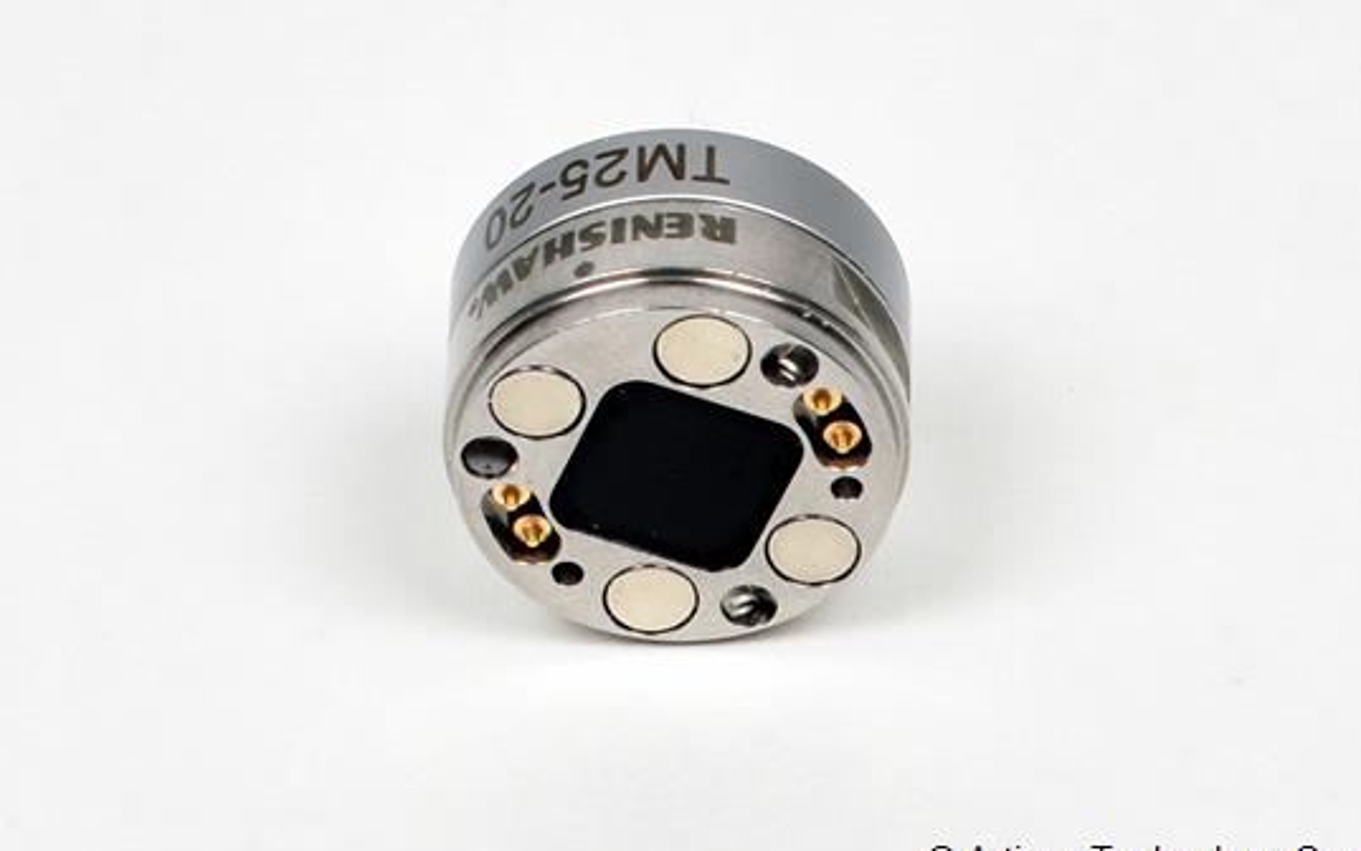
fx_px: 2152
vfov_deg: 22.4
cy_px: 381
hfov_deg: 35.1
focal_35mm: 58
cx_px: 659
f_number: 10
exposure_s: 1/200
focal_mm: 34
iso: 100
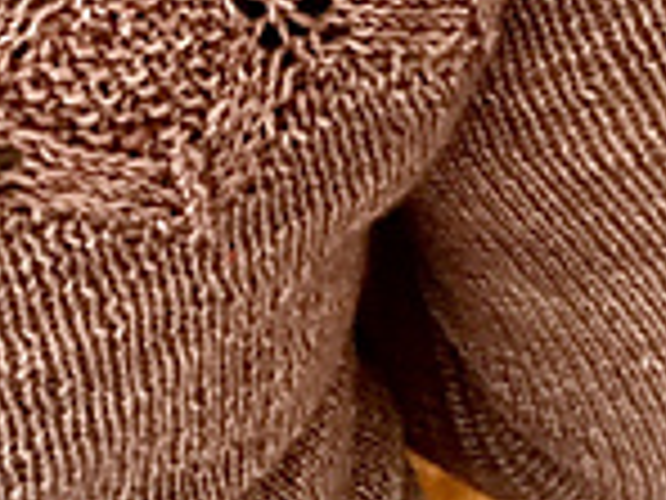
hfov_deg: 19.5
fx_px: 1885
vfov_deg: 14.1
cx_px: 14
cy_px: -245
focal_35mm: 98
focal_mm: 4.15
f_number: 2.2
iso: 250
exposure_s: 1/17
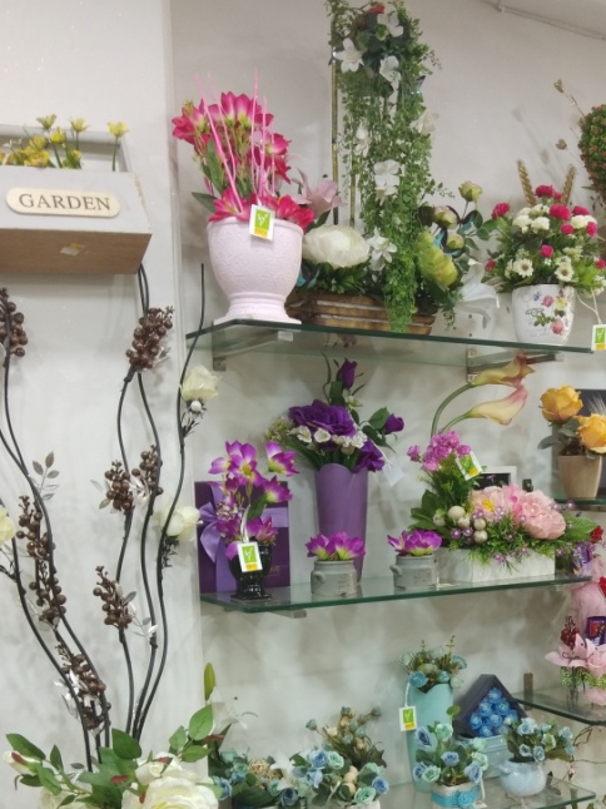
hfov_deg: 31.2
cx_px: 422
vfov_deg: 40.2
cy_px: 595
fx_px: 1074
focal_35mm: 46
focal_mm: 3.55
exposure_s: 1/50
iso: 461
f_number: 2
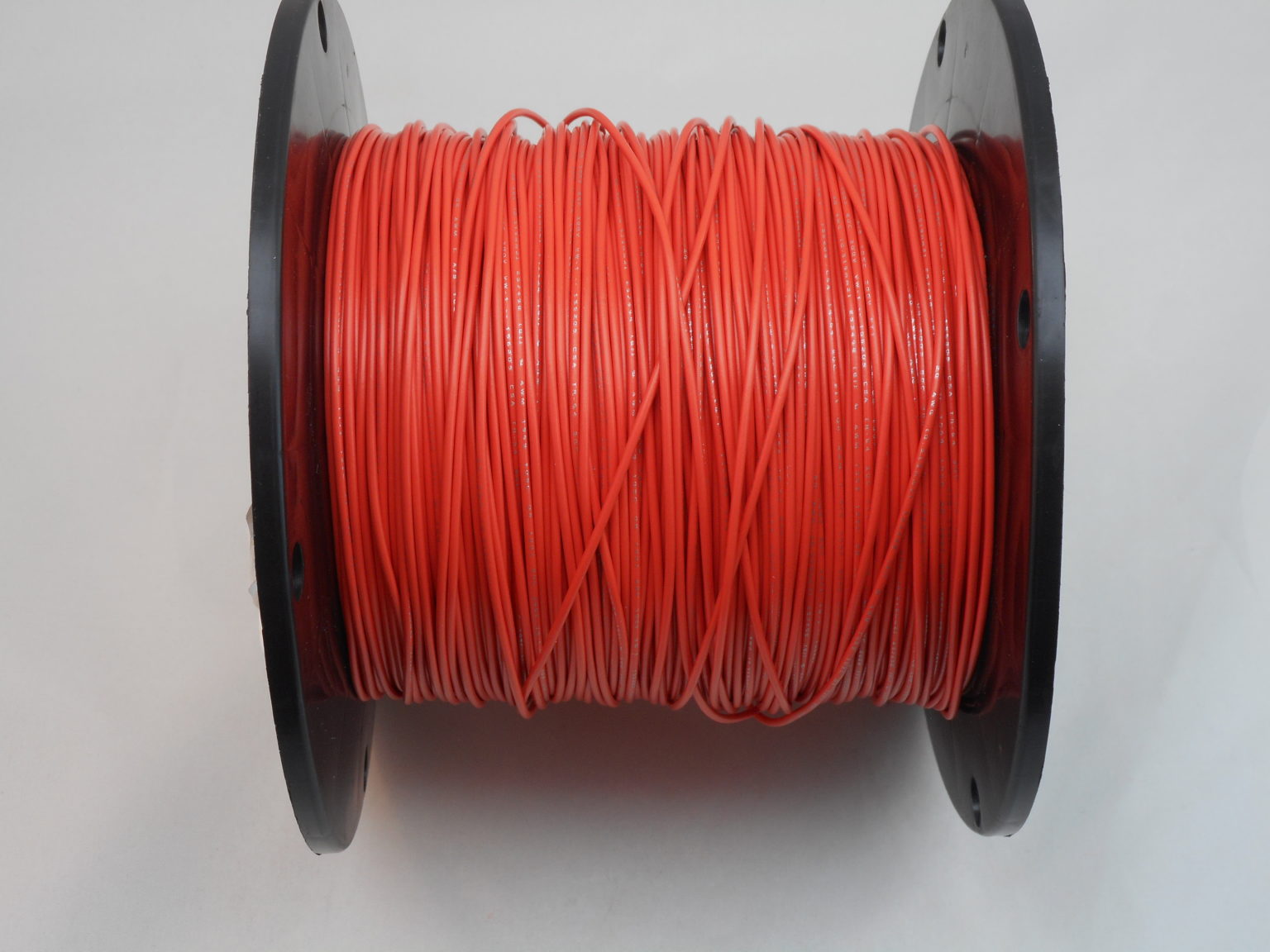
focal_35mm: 59
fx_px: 2165
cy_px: 476
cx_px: 635
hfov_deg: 32.7
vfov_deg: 24.8
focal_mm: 10.5
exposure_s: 1/30
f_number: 5.1
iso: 110
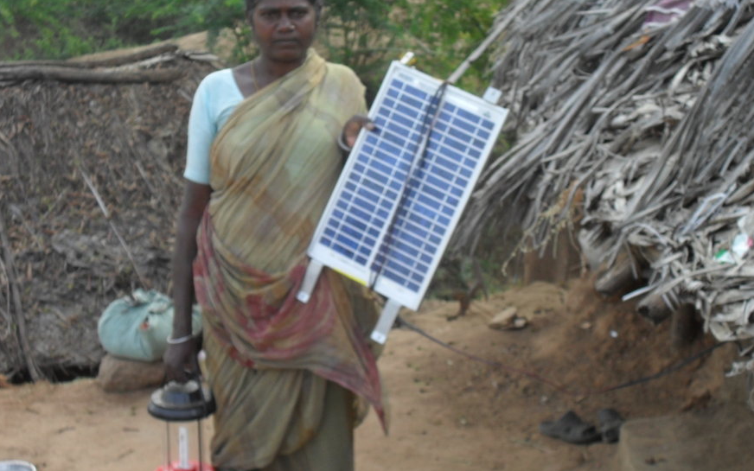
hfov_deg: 33.4
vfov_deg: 21.3
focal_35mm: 61
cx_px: 424
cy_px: 226
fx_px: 1253
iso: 100
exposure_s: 1/90
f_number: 3.9
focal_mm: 8.7
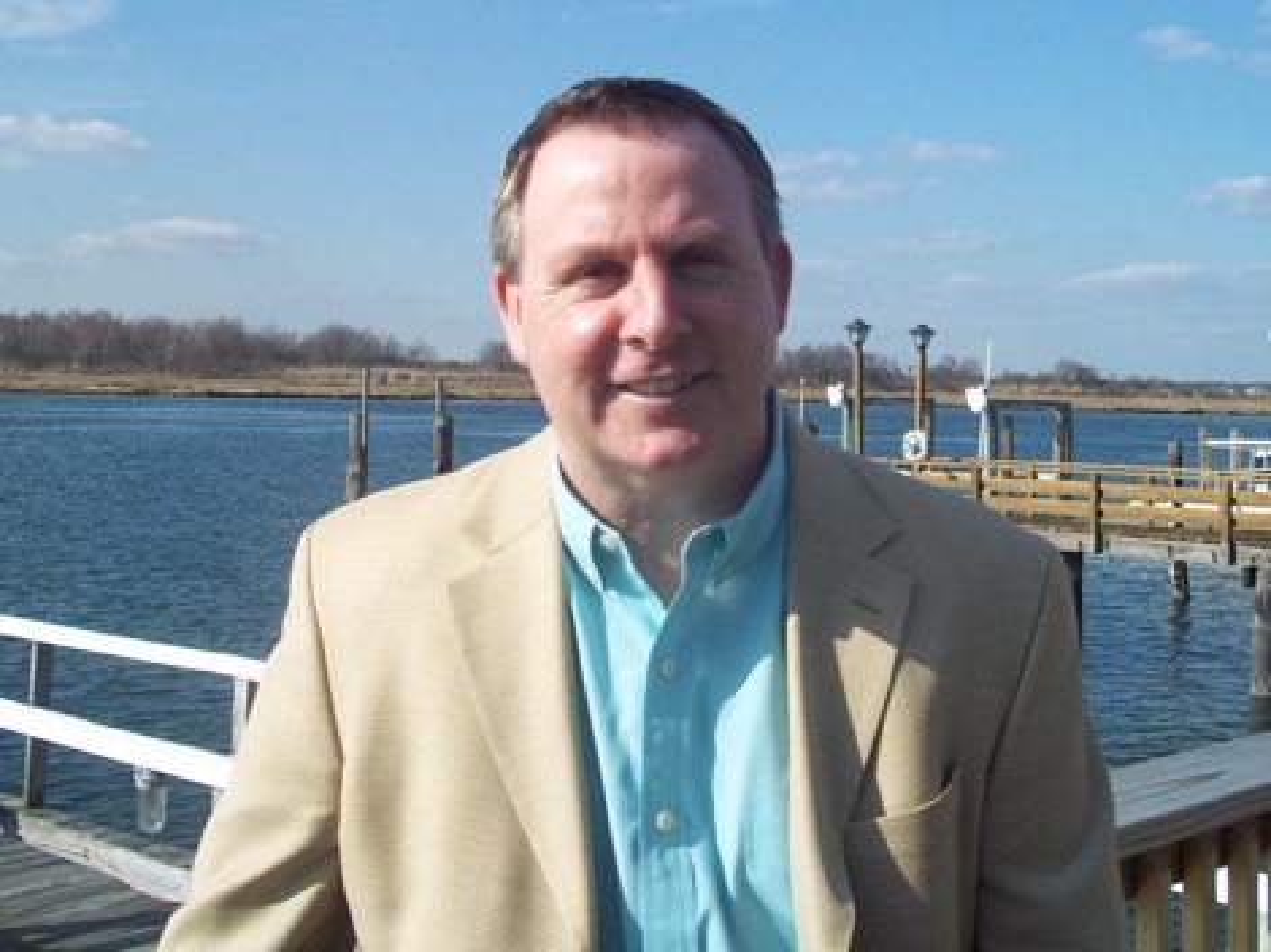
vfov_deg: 39.6
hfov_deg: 51.4
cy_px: 476
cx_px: 636
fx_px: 1321
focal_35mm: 36
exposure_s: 1/250
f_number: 8
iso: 80
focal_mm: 6.5
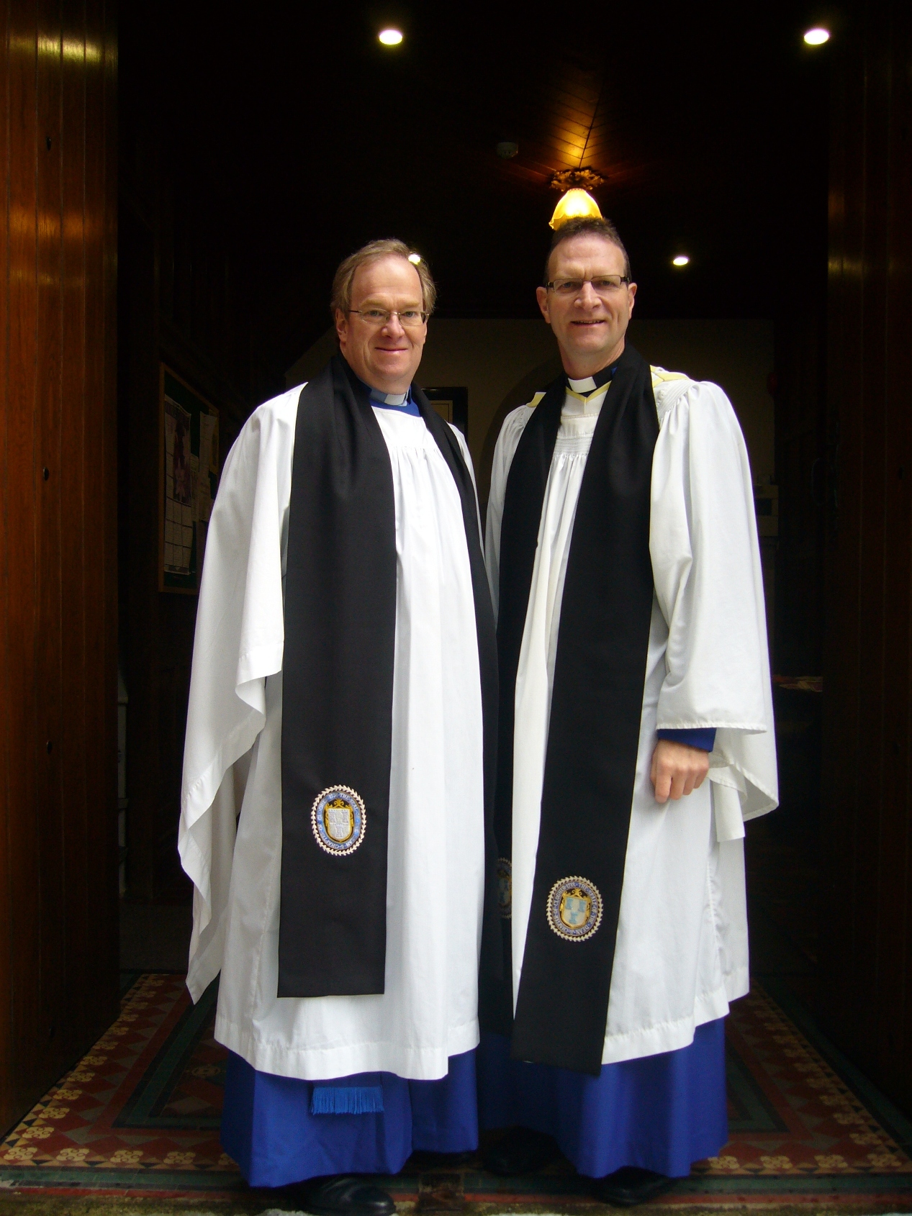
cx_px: 456
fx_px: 1230
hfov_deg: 40.7
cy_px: 608
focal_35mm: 35
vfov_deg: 52.6
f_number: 2.8
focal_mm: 5.8
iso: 100
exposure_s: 1/40
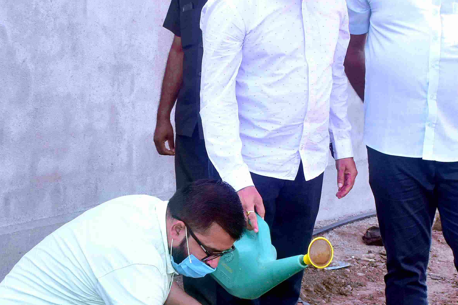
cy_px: 251
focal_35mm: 103
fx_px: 1314
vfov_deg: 13.2
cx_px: 197
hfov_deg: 19.8
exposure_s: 1/125
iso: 400
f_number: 11
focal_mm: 27
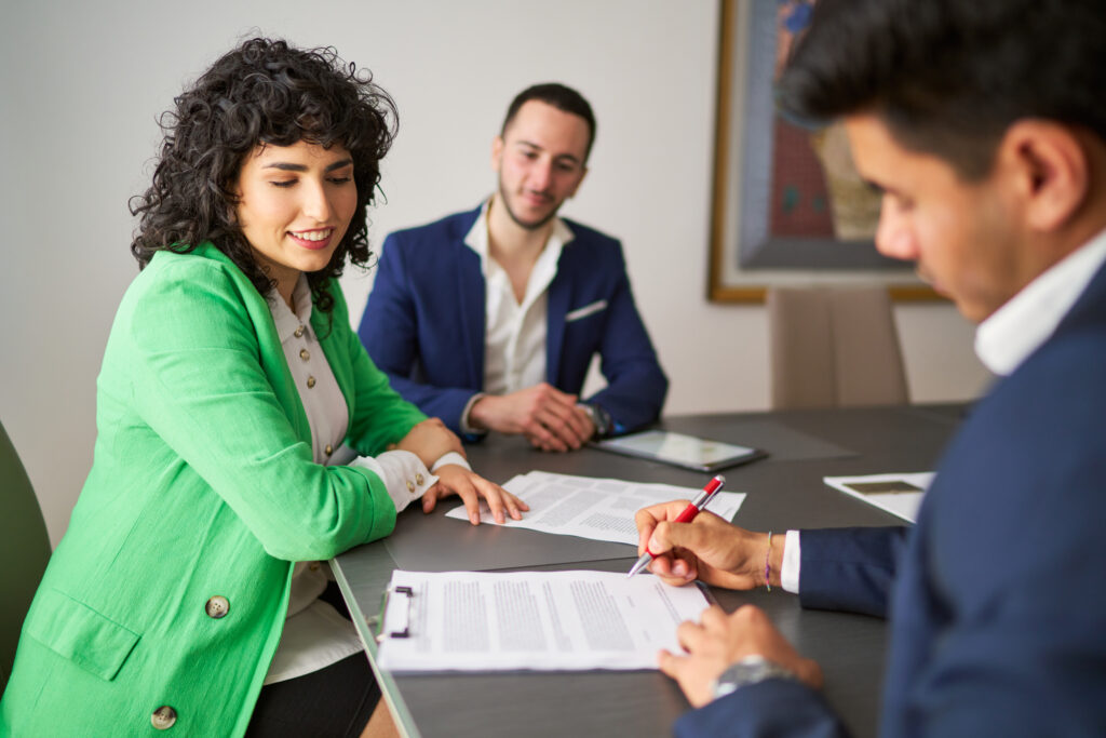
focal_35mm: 35
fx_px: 1075
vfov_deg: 37.9
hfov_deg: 54.4
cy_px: 369
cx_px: 553
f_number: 1.4
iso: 400
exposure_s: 1/400
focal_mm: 35
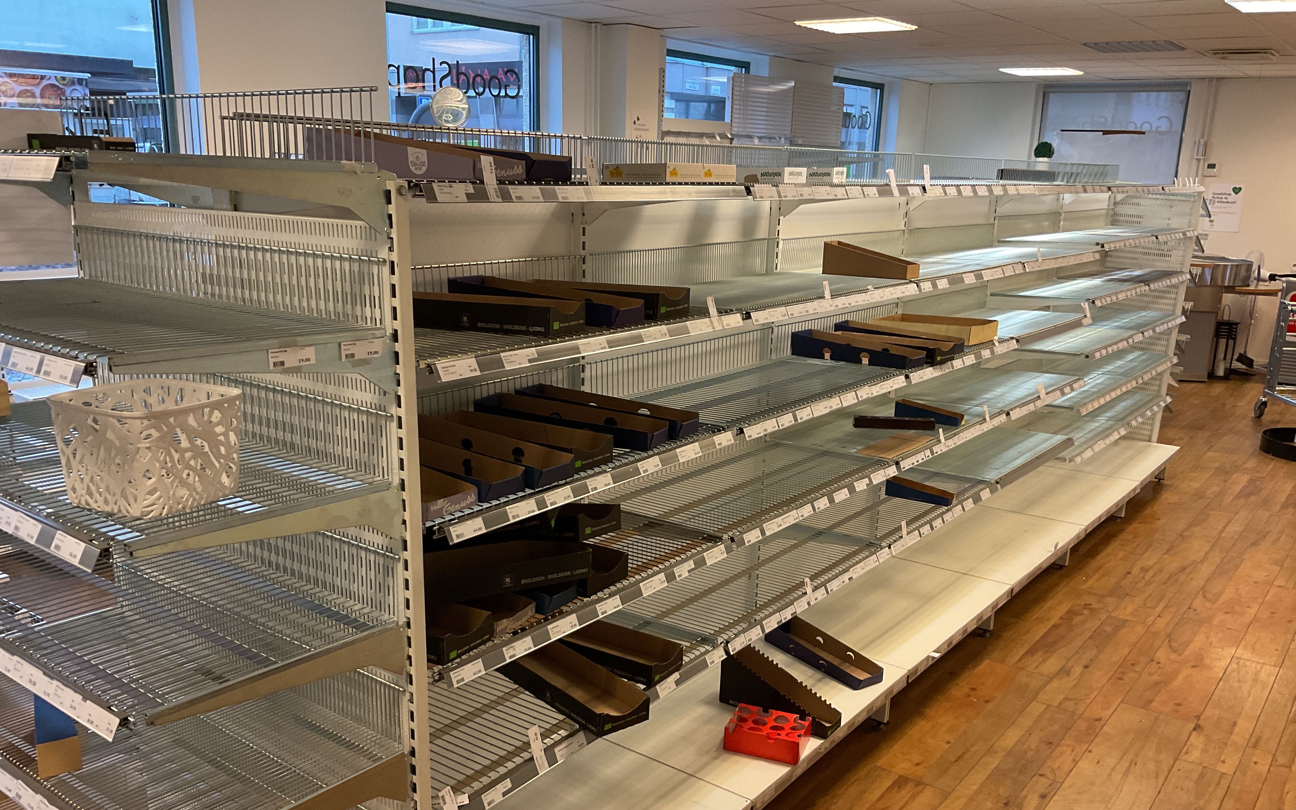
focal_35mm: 31
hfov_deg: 61.2
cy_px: 483
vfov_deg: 40.4
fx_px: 1095
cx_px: 647
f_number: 1.8
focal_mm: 3
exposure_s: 1/50
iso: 100
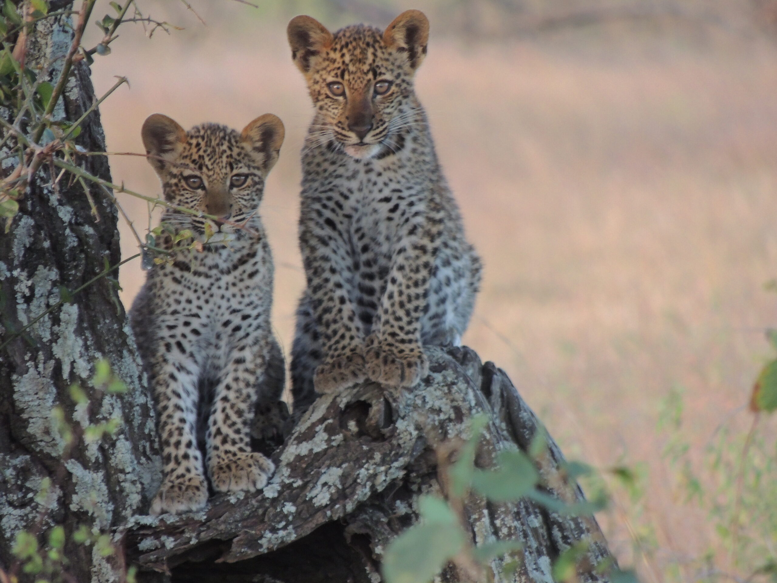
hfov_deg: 2.5
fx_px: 17957
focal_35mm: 800
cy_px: 292
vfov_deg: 1.9
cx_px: 388
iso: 500
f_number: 5.2
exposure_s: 1/100
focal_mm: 142.6
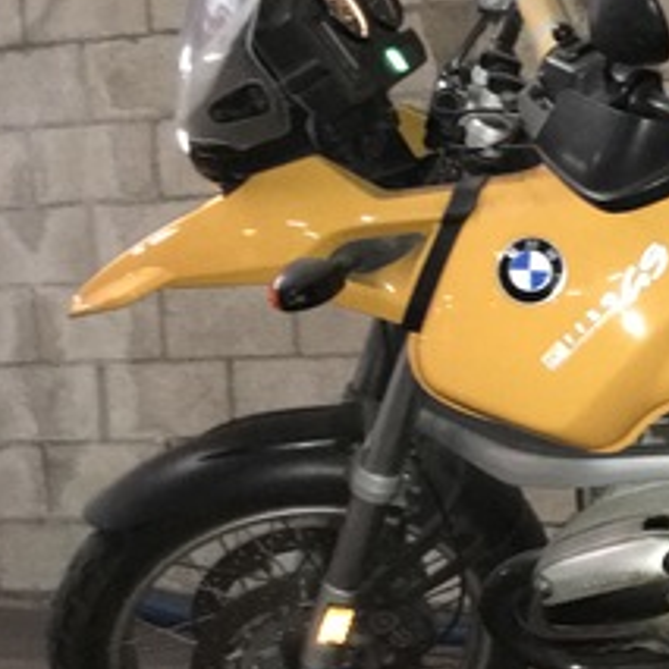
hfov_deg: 19.9
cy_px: 433
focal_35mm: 77
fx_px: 1684
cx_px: 964
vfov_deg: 22.4
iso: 400
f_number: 2.2
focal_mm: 4.15
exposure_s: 1/16
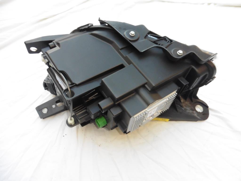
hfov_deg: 71.6
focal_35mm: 24
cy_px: 90
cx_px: 120
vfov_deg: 56.8
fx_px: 167
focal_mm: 4.3
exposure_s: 1/100
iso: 400
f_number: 3.5
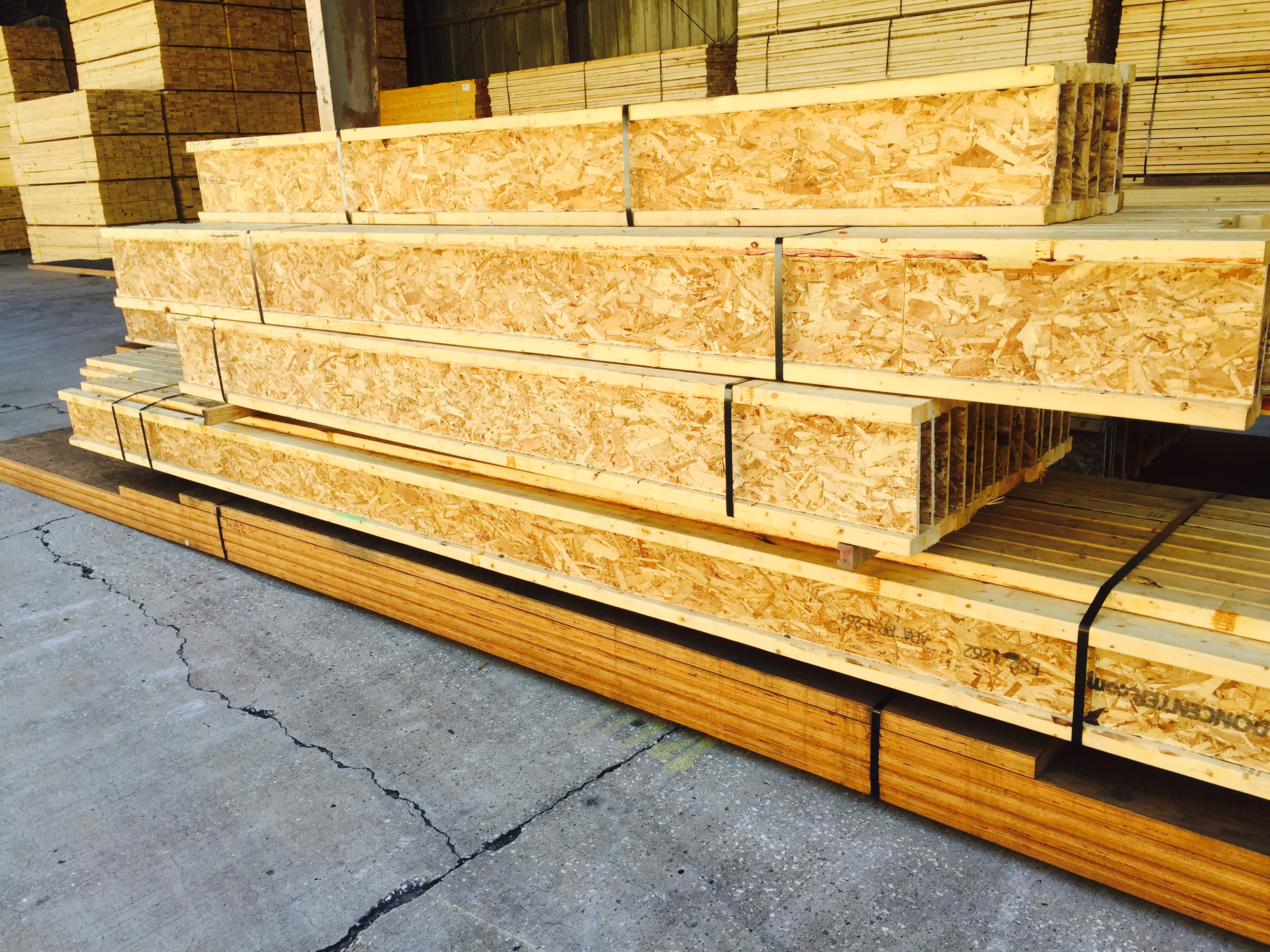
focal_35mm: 29
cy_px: 476
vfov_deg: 48.2
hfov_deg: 61.7
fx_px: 1064
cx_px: 635
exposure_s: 1/189
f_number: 2.2
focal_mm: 4.15
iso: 32
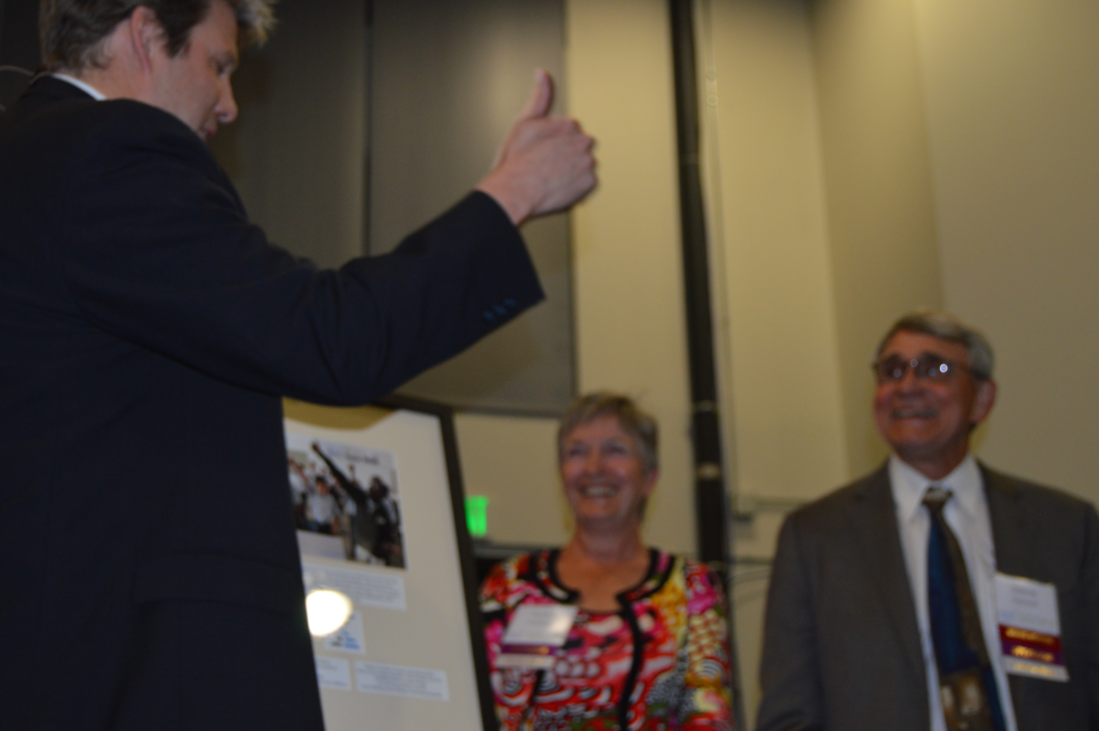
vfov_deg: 21.9
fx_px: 1891
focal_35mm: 62
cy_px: 334
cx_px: 513
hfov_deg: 32.4
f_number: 4.8
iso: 560
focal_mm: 38
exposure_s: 1/60
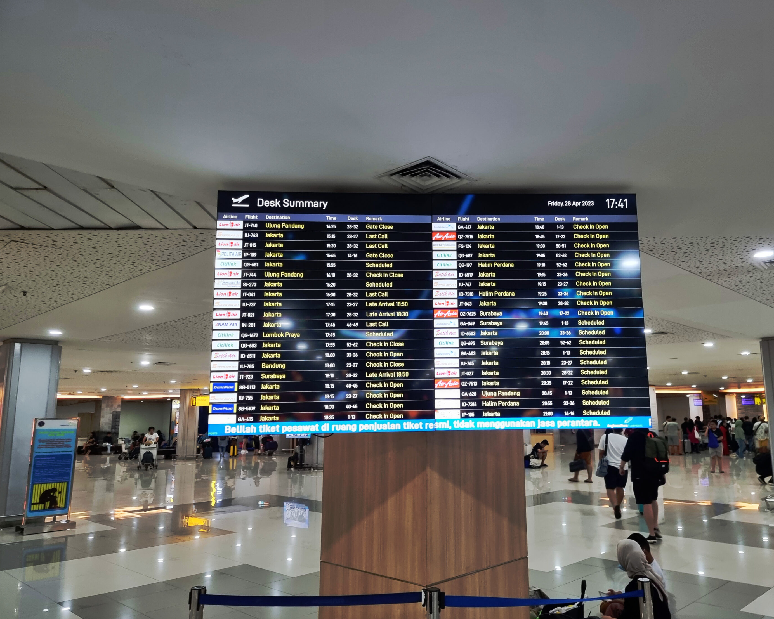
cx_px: 428
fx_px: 596
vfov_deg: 54.9
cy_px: 315
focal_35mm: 26
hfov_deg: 65.9
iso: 250
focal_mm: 6.7
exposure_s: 1/60
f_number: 1.8
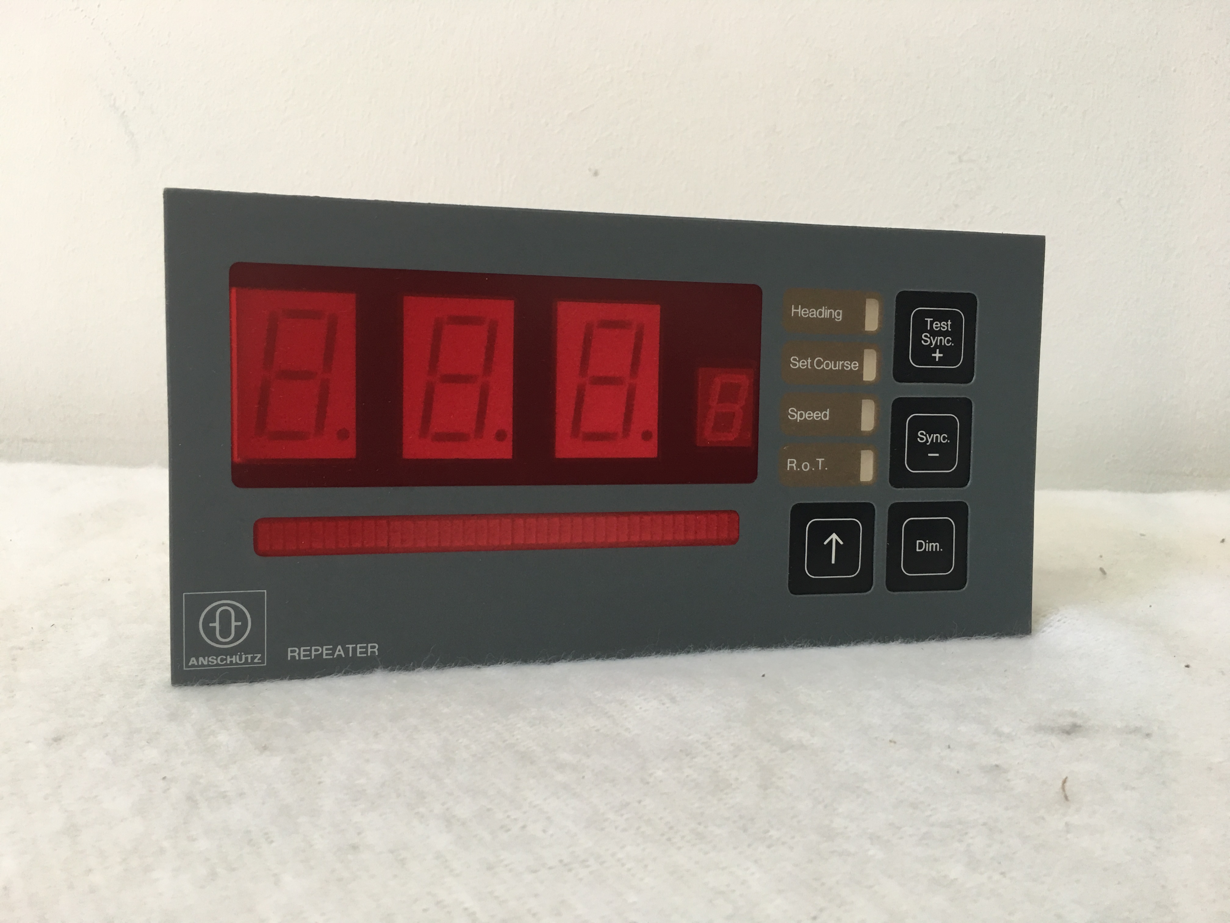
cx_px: 615
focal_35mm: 29
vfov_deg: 48.2
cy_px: 462
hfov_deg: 61.7
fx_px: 1030
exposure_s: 1/33
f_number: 2.2
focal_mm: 4.15
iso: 50
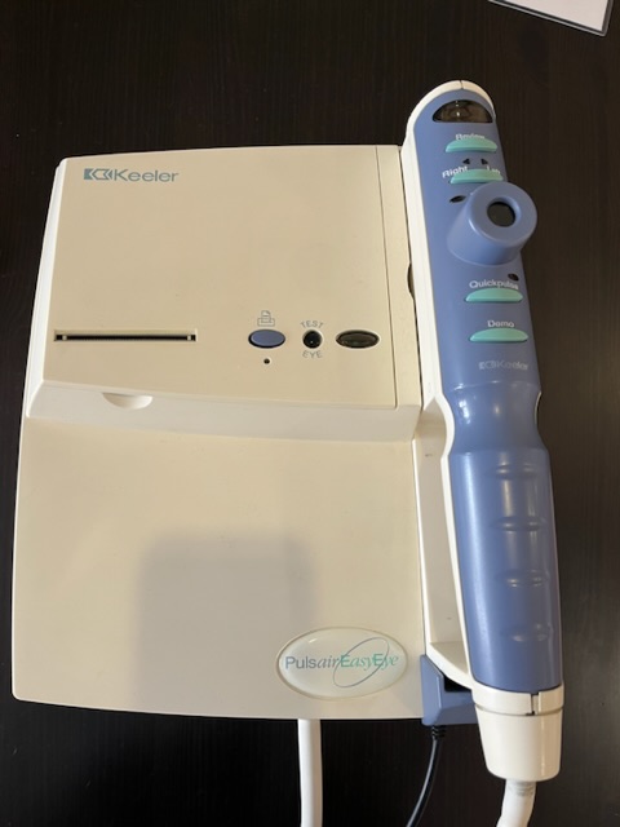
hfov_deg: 53.1
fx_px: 621
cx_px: 310
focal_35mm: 26
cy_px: 414
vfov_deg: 67.3
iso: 80
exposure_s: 1/50
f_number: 1.6
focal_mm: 5.1
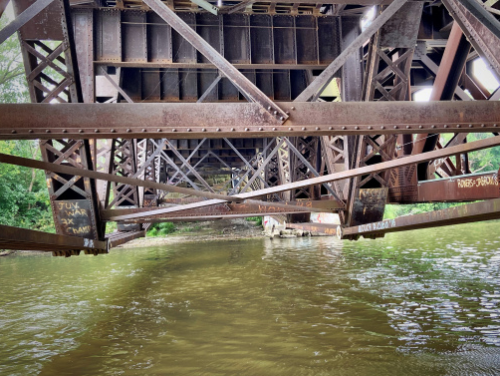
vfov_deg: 40.7
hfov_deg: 52.4
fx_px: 506
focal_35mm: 35
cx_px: 292
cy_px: 165
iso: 100
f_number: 1.8
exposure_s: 1/121
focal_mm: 4.25
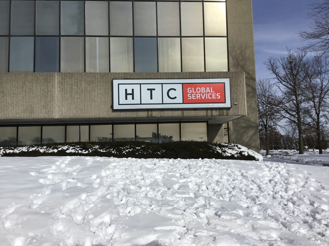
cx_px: 164
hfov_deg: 58.4
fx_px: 295
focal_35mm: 31
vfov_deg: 45.4
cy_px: 123
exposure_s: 1/3704
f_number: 2.4
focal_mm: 3.3
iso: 25
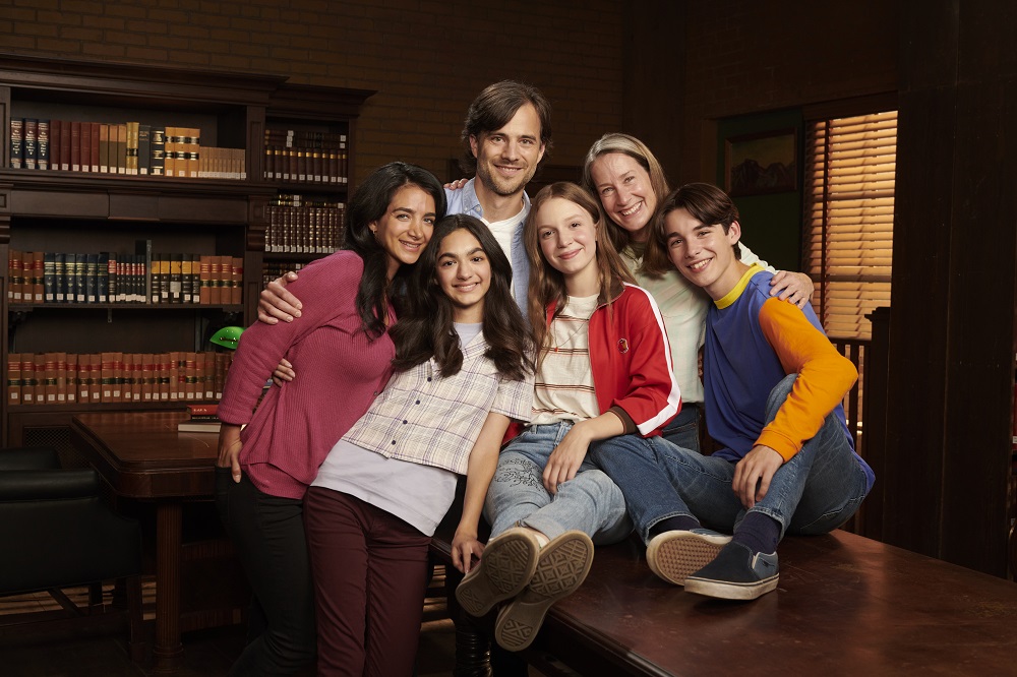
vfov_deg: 28.1
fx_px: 1355
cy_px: 338
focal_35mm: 48
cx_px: 508
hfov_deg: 41.1
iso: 1250
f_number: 6.3
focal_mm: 48
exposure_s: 1/80
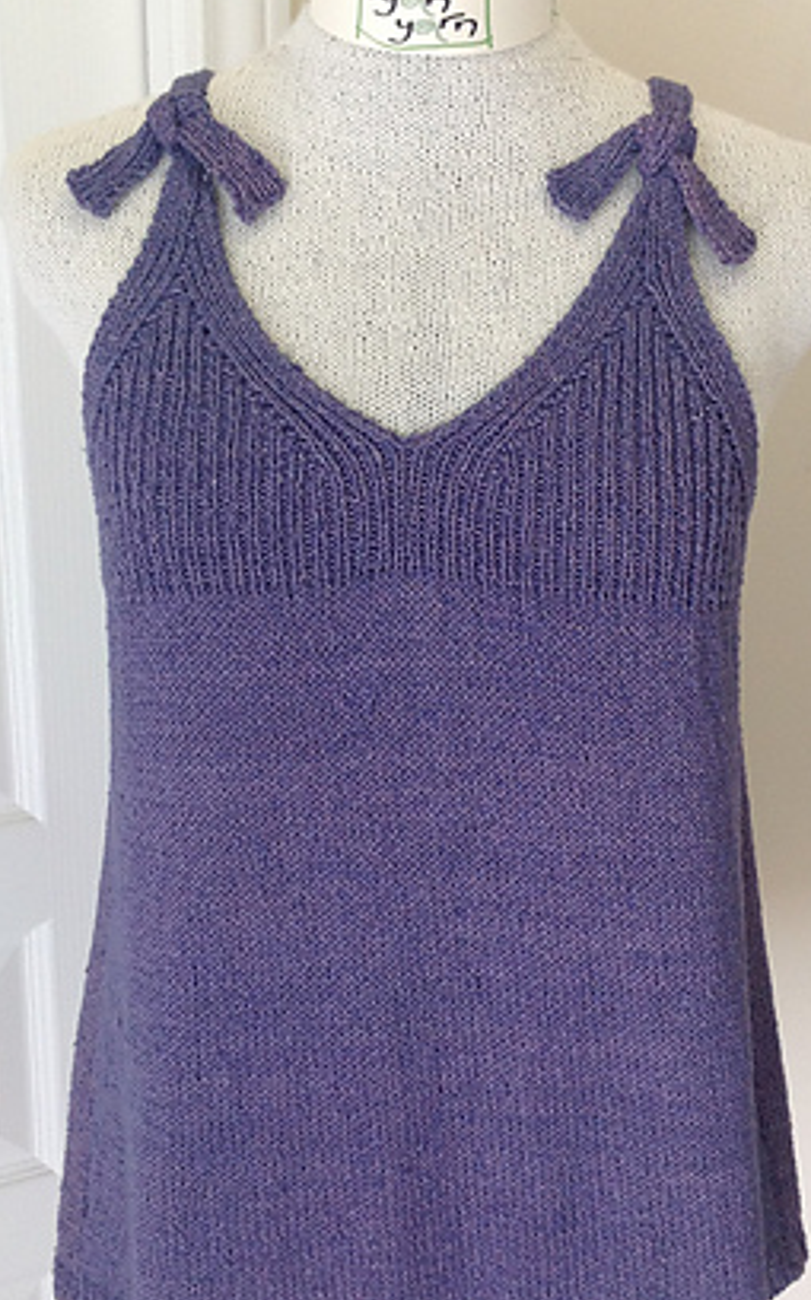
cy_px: 712
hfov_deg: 22.3
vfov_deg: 35.1
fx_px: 2055
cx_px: 442
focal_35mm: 58
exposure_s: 1/60
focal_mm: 4.28
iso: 64
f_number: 2.4
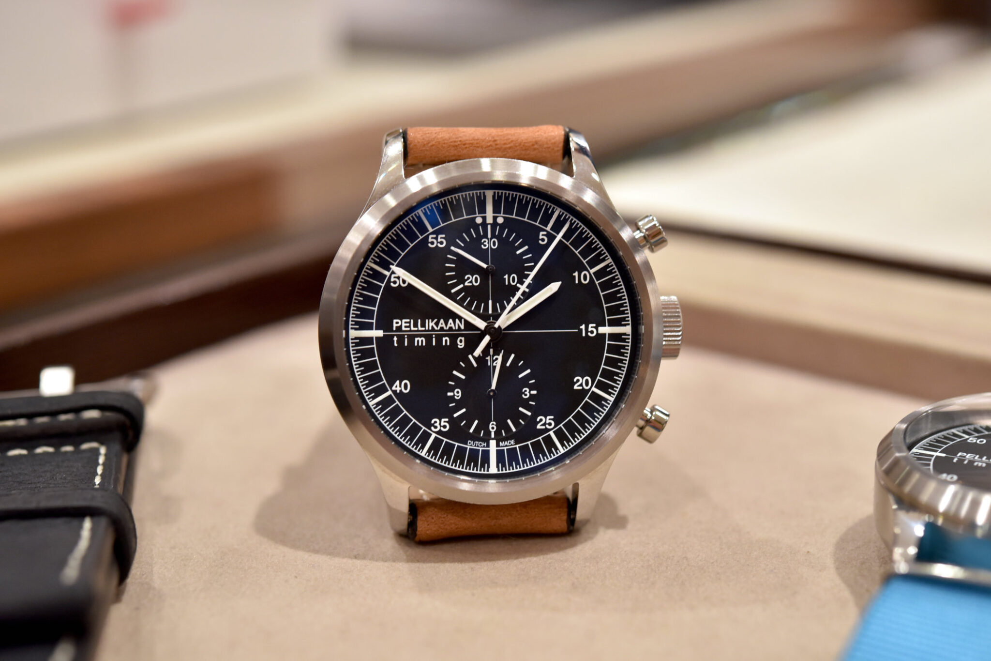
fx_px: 1651
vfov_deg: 22.6
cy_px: 330
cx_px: 496
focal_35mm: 60
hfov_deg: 33.4
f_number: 6.3
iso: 2000
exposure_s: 1/25
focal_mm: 60
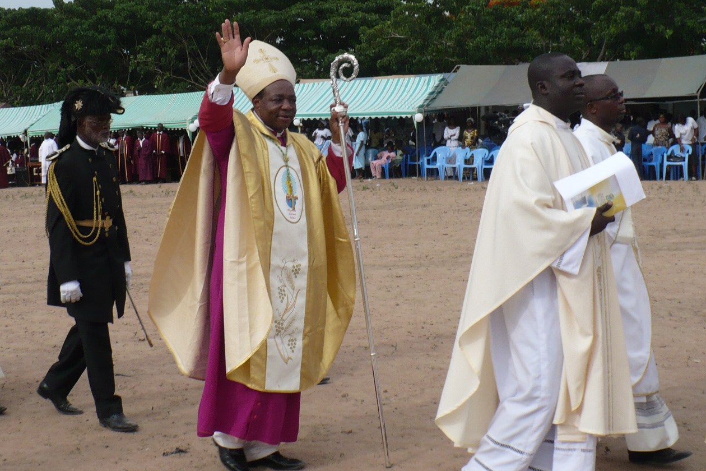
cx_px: 356
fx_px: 1098
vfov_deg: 24.2
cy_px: 233
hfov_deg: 35.6
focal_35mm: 56
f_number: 8
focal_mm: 6.1
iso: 100
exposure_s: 1/160
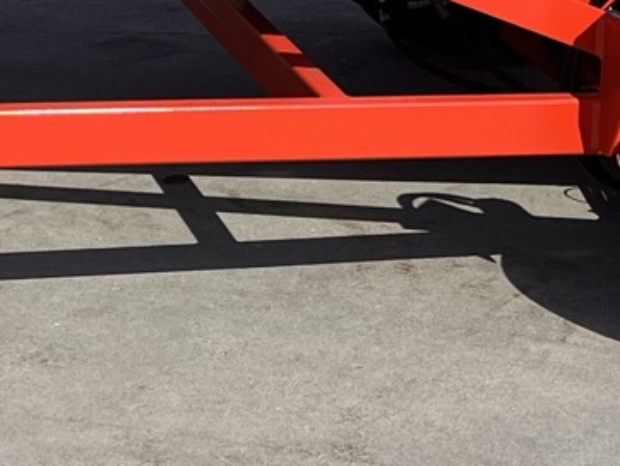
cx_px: 15
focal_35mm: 147
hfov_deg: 13.3
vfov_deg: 9.8
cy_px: -242
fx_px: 2635
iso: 50
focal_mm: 5.1
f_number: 1.6
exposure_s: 1/3623
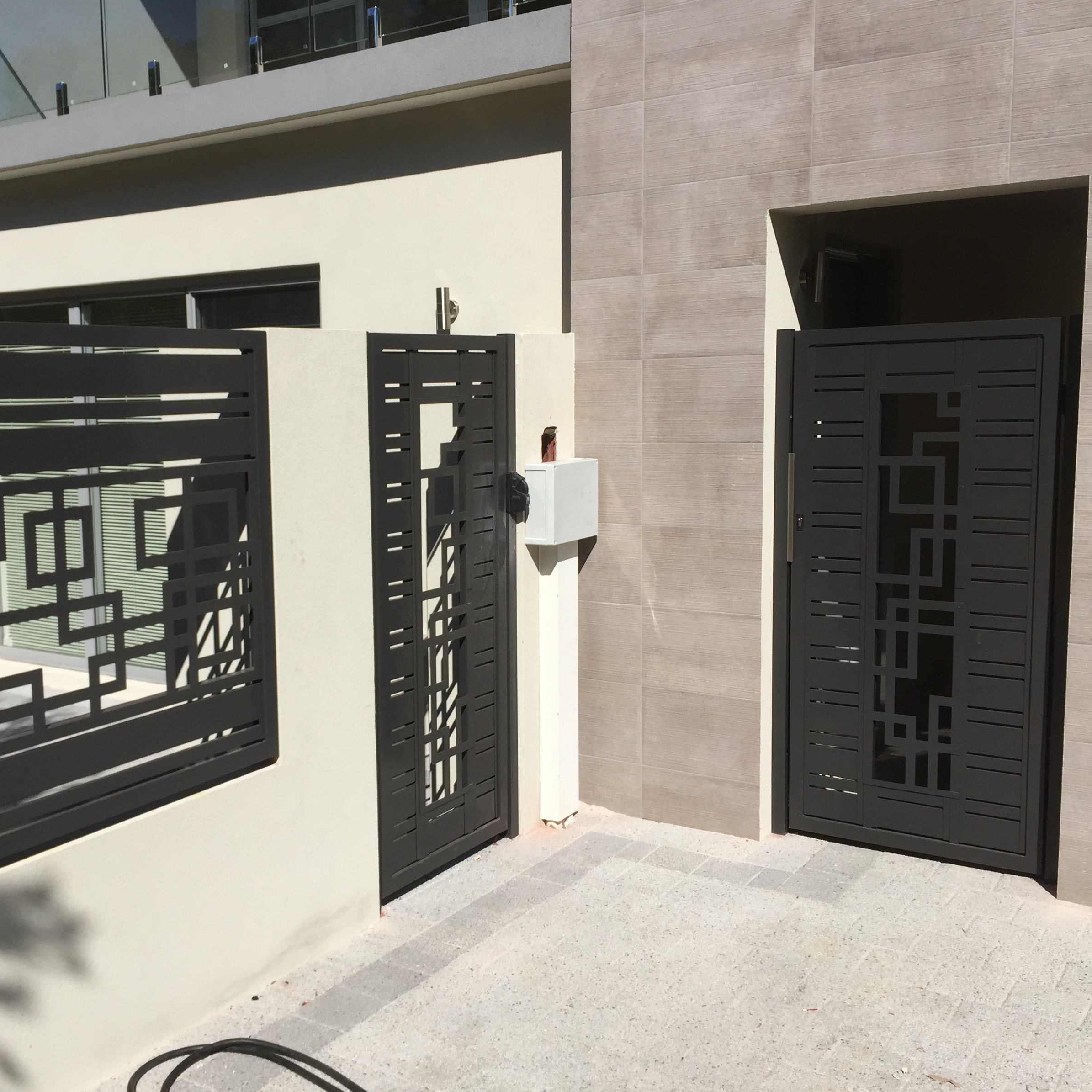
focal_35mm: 35
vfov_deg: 47.2
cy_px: 535
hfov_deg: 46.9
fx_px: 1249
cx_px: 434
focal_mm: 4.15
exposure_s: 1/3597
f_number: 2.2
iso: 32
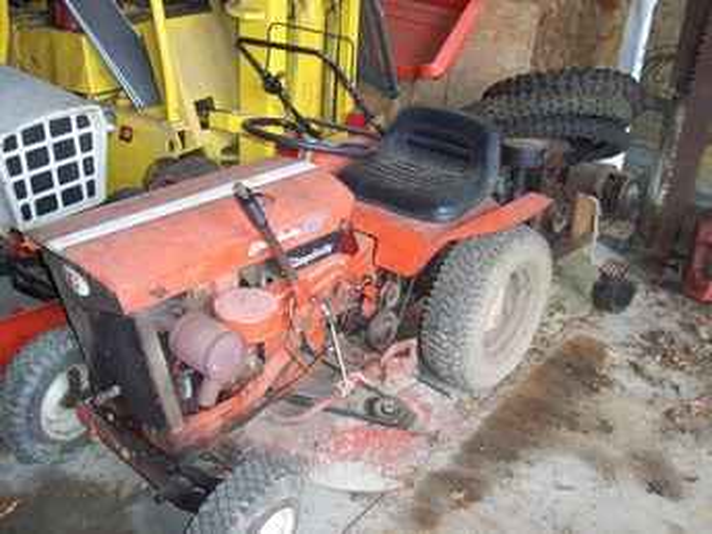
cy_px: 267
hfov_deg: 50.1
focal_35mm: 37
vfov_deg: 38.7
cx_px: 356
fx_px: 761
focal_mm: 5.6
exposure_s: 1/60
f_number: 2.8
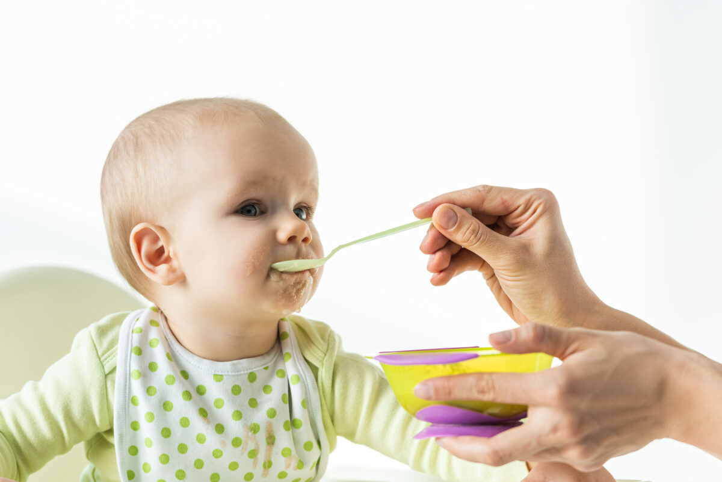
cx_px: 361
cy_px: 241
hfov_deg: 11.7
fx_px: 3511
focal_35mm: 175
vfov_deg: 7.9
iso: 250
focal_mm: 175
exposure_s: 1/320
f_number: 4
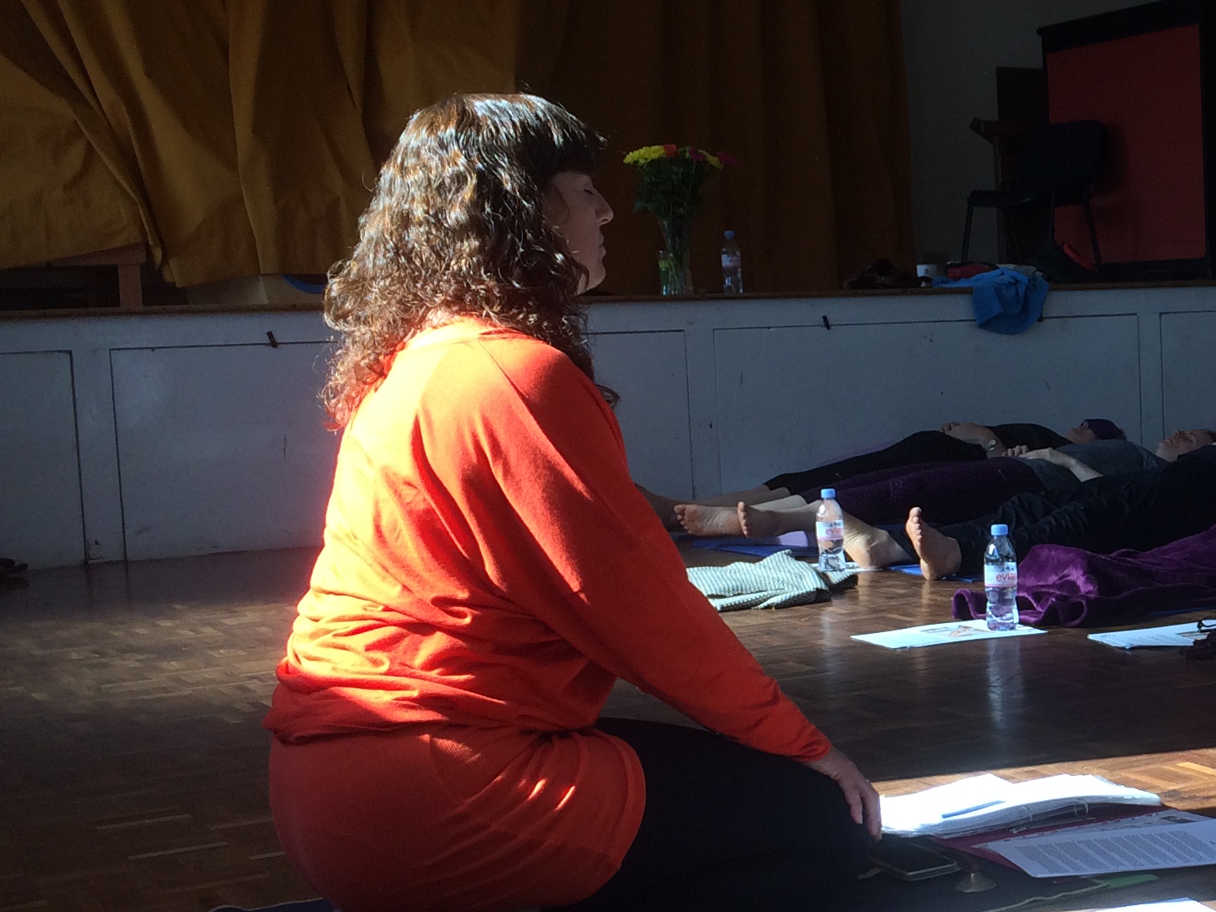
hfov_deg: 27.3
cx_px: 1340
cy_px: 540
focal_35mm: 65
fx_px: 2283
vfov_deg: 22.6
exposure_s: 1/272
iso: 32
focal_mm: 4.15
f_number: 2.2
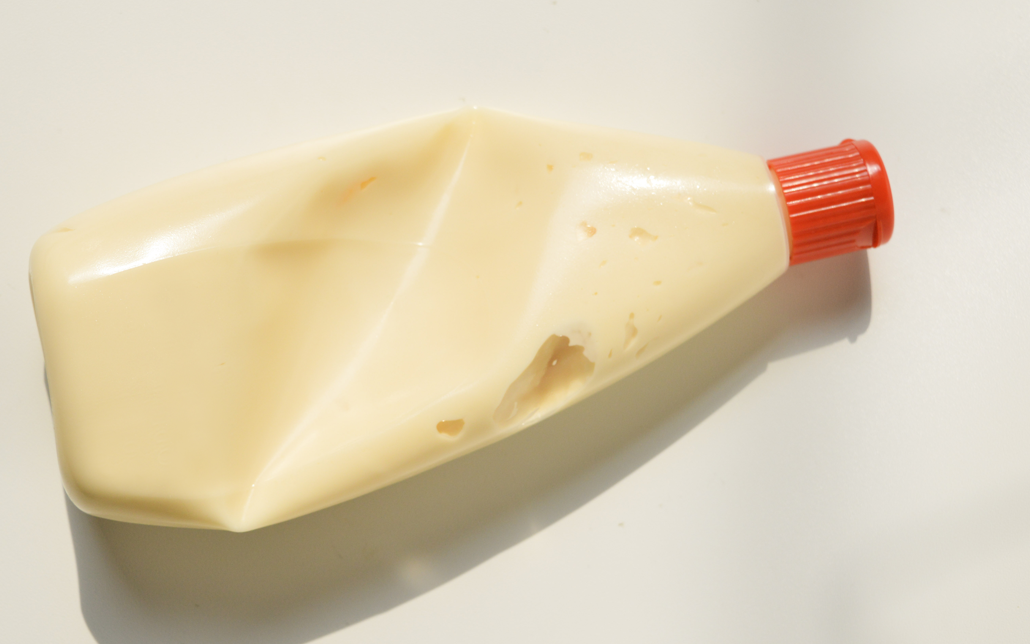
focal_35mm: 67
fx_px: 1881
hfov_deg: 30.6
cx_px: 459
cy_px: 311
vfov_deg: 19.4
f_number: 6.3
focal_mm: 38
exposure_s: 1/1000
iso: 400
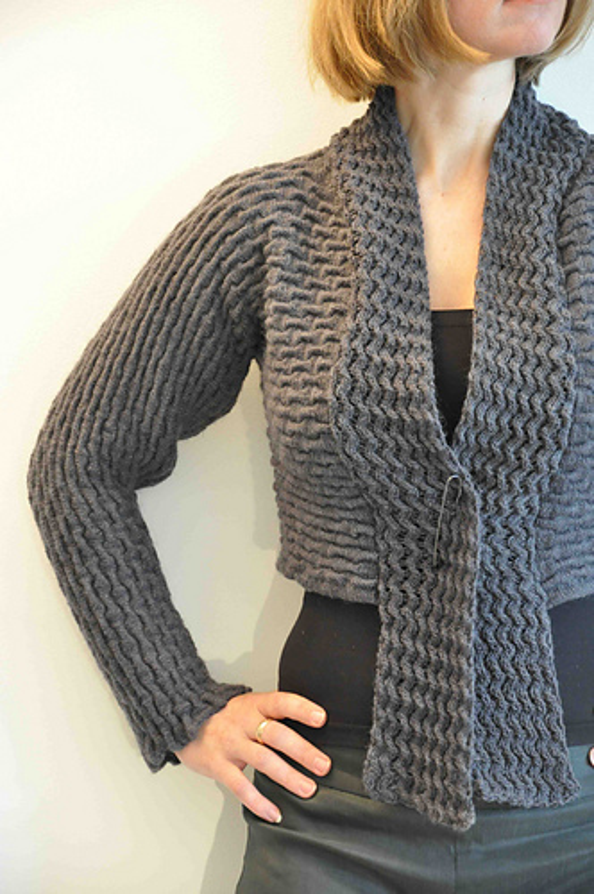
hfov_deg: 10.1
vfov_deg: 15.2
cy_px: 447
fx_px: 3350
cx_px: 297
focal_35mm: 135
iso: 2000
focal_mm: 90
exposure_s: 1/15
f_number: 5.6
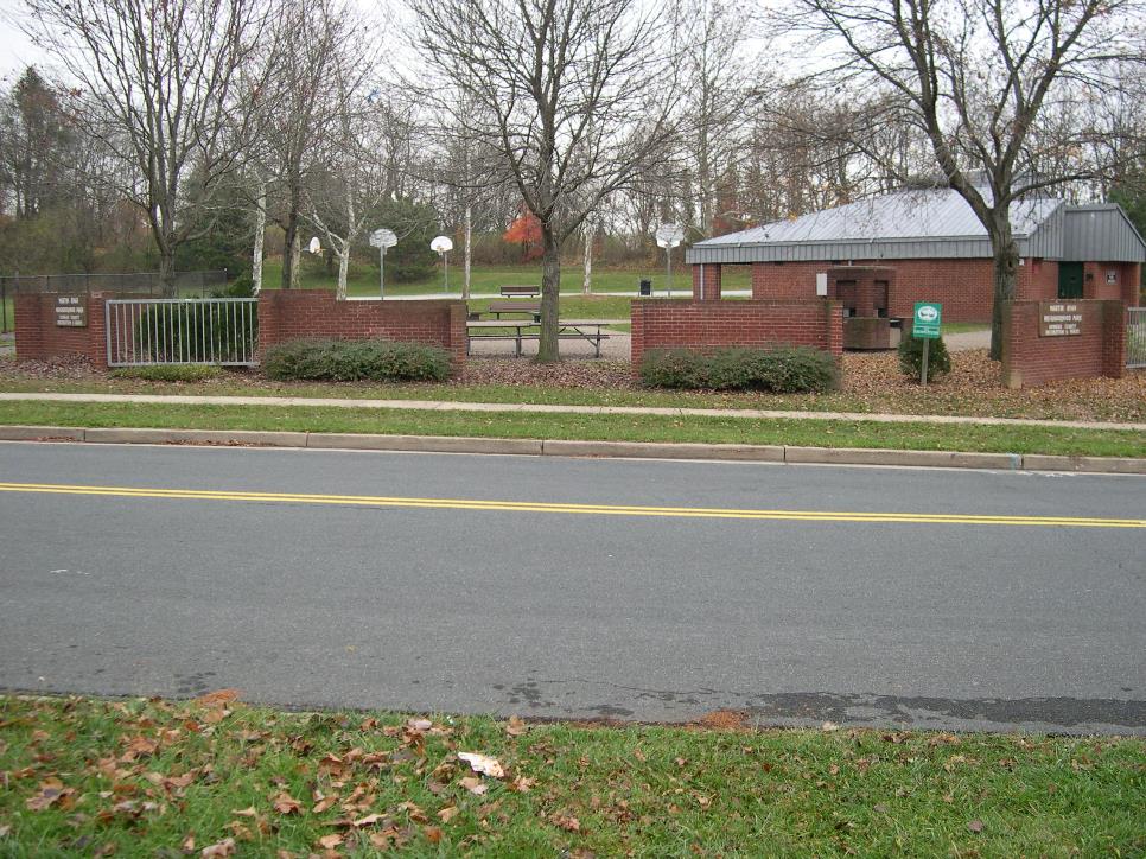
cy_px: 430
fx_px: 1258
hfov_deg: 49.0
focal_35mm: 38
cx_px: 573
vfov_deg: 37.7
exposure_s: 1/142
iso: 100
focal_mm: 8
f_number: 2.8
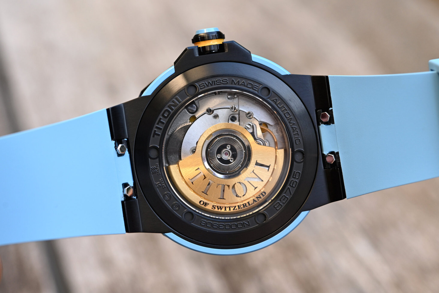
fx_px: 732
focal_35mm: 60
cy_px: 146
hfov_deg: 33.4
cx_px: 220
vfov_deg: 22.6
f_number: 7.1
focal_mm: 60
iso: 400
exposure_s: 1/125
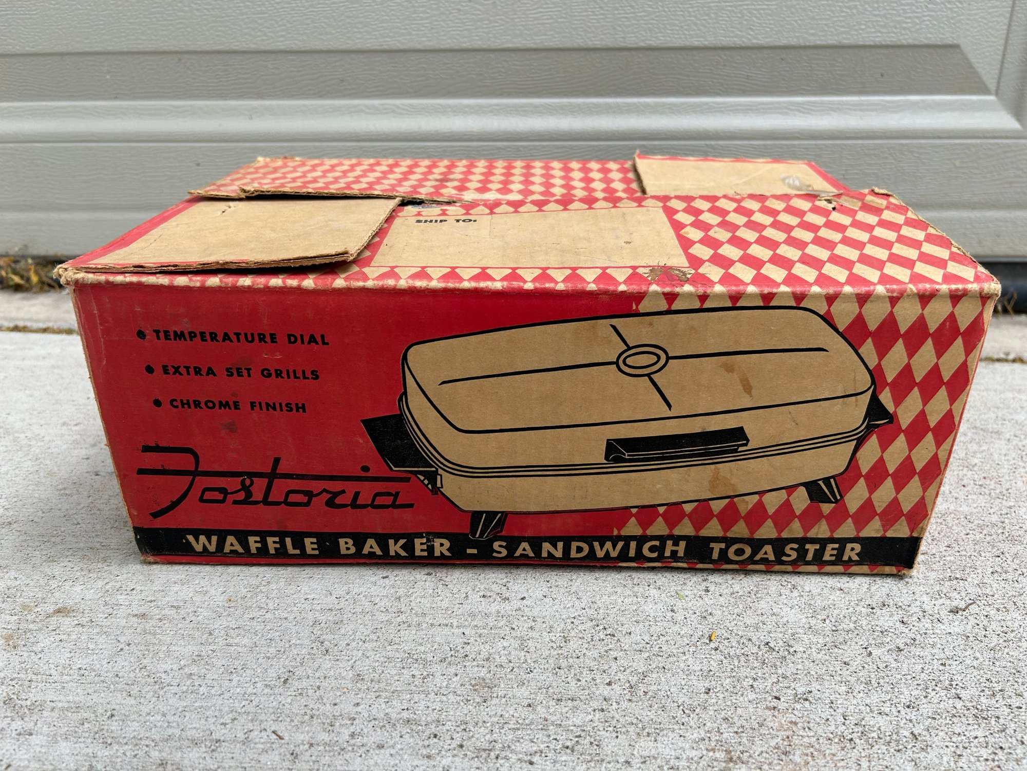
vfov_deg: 53.1
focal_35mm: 26
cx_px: 514
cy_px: 386
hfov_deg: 67.3
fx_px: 771
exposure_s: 1/121
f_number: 1.5
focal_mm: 5.7
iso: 50
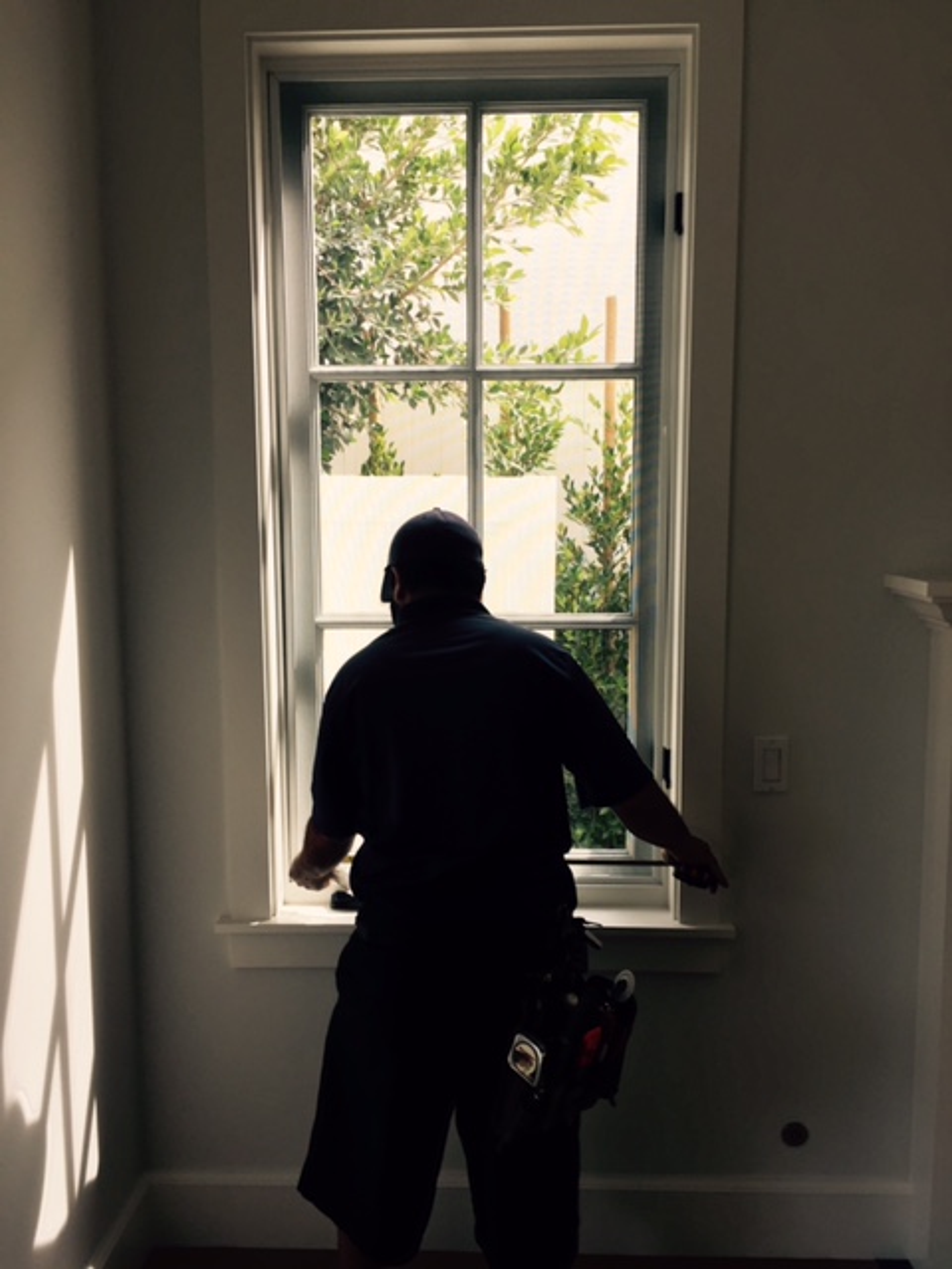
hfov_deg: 48.2
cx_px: 476
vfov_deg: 61.7
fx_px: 1063
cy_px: 634
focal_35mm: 29
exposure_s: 1/120
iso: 32
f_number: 2.2
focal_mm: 4.15
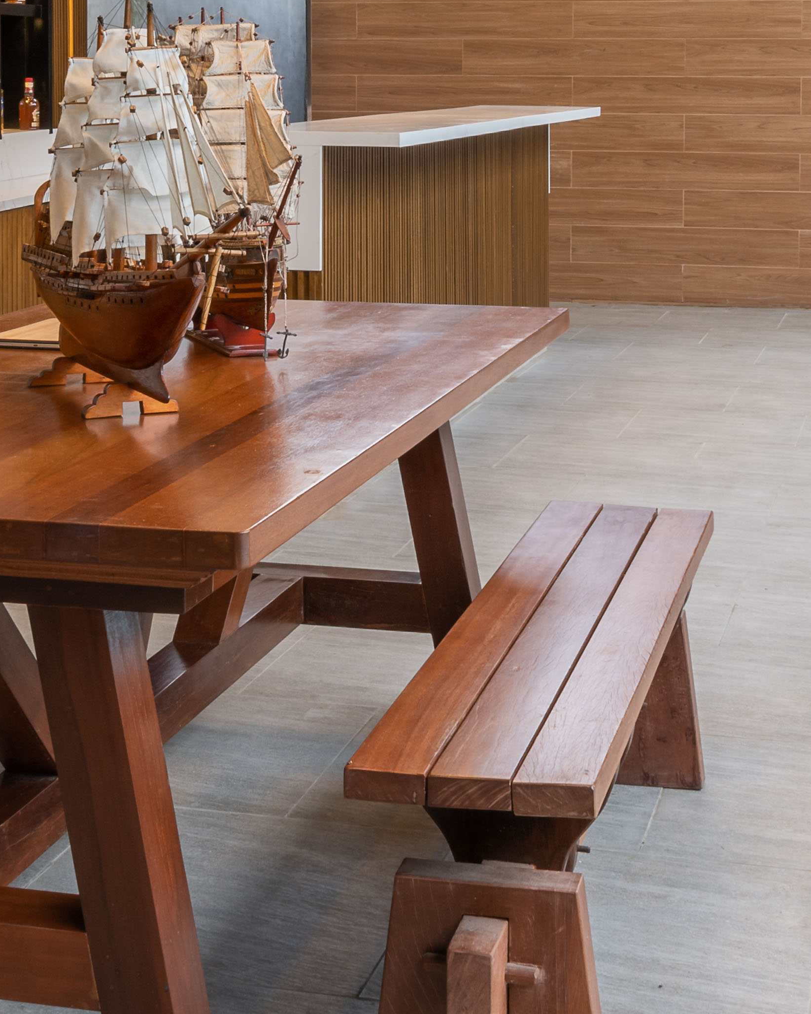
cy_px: -197
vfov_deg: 26.4
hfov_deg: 23.8
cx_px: 477
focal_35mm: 64
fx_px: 1920
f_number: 16
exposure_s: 1/1.67
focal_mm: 17
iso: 64
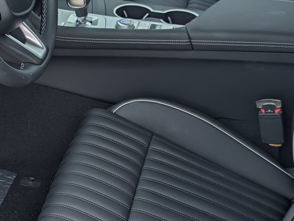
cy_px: 120
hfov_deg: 27.4
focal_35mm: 70
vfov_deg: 21.0
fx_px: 594
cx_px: 73
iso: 33
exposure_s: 1/1348
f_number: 1.85
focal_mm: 6.81
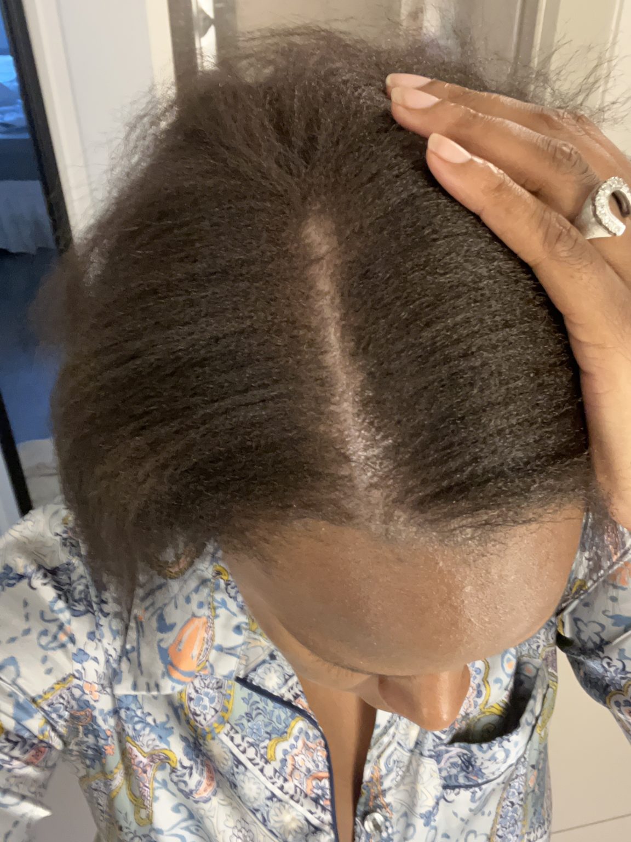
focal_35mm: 30
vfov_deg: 60.0
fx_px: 729
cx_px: 316
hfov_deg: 46.8
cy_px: 421
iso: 640
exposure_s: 1/30
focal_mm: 2.71
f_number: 2.2
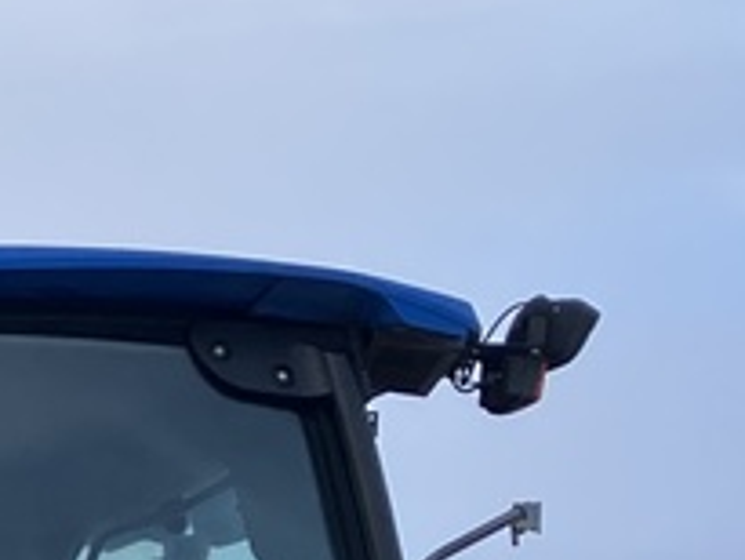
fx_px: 4005
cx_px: -1187
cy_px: 1040
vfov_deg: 7.7
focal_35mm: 186
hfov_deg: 9.2
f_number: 1.8
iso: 32
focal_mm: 3.99
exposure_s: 1/463
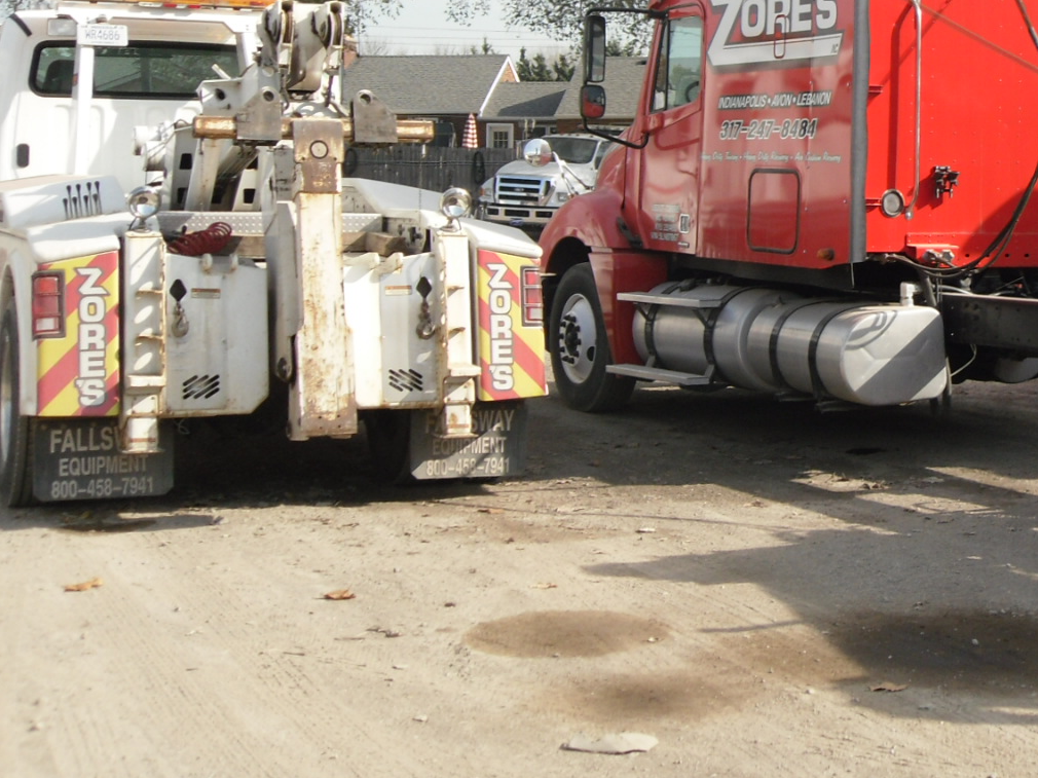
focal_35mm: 71
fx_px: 2129
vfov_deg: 20.4
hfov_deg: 26.6
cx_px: 903
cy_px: 139
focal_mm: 6.3
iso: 80
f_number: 8.2
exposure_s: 1/98
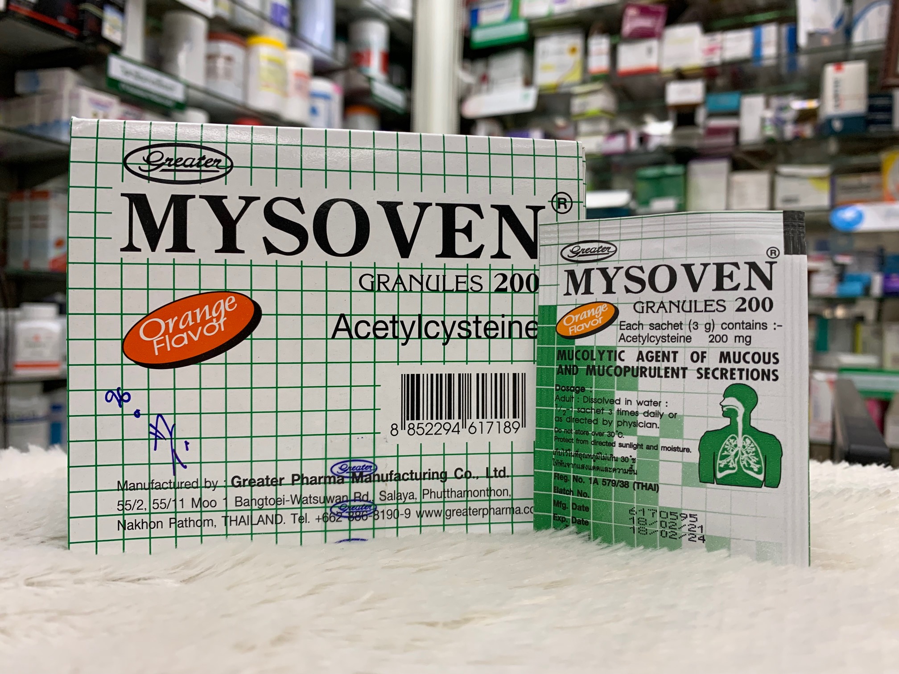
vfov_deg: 53.1
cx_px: 450
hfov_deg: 67.3
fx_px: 675
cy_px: 337
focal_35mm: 26
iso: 80
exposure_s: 1/121
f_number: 1.8
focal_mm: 4.25
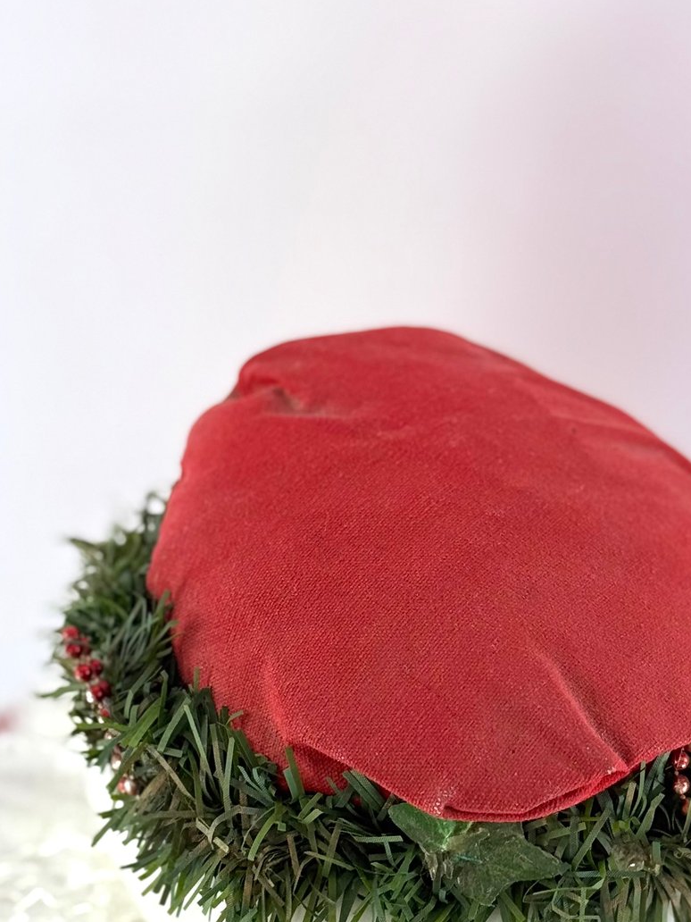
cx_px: 498
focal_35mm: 93
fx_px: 2475
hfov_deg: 15.8
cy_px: 745
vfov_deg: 20.8
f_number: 1.78
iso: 64
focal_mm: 6.76
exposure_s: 1/260
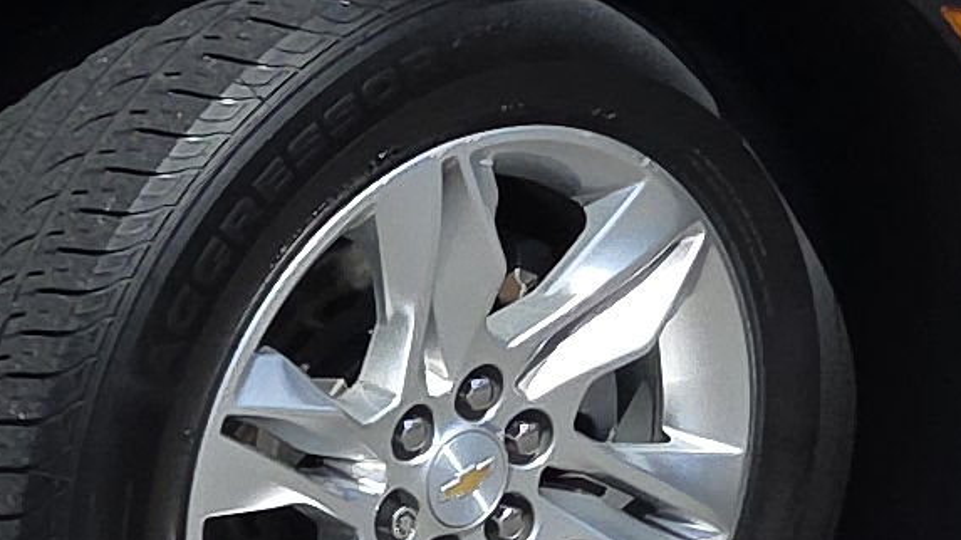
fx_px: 4458
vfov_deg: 6.9
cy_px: -62
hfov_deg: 9.8
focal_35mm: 175
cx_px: -1783
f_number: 1.7
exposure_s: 1/7333
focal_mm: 6.3
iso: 80
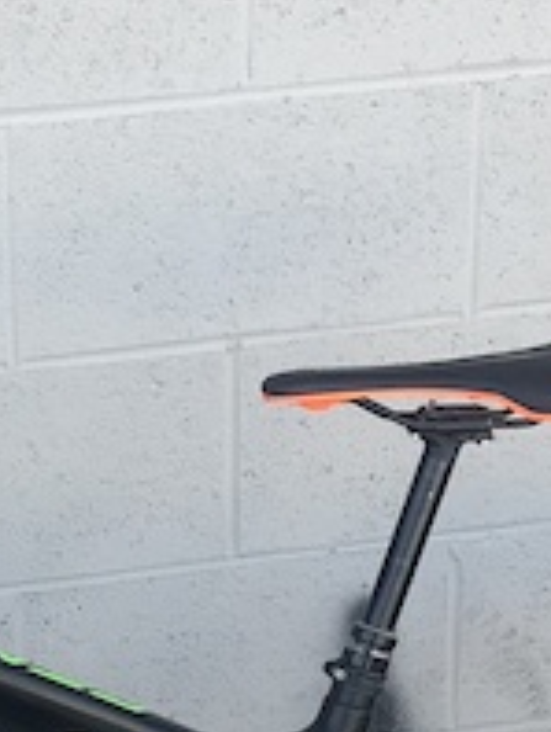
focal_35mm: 113
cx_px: -4
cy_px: 688
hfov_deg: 13.0
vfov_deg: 17.1
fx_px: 2393
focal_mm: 3.99
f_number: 1.8
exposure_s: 1/240
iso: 20
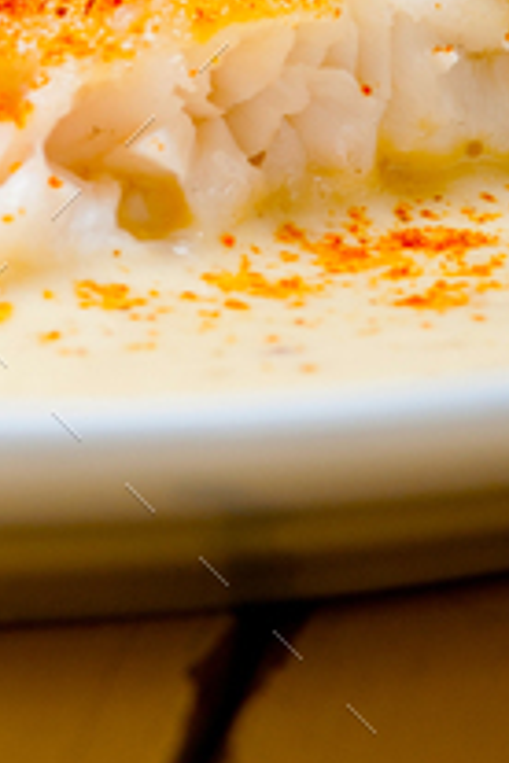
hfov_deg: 3.1
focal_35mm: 449
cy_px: -264
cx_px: -63
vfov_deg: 4.6
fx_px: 9522
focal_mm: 105
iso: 200
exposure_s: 1/200
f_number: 11
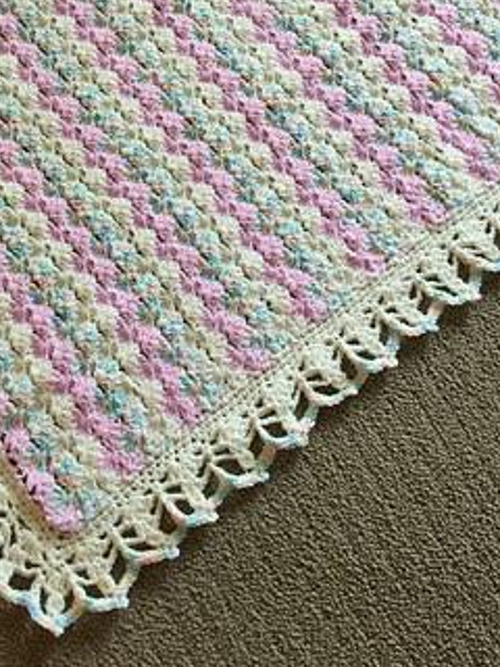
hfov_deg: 25.0
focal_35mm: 58
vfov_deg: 31.5
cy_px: 50
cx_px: 129
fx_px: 1117
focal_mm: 4.15
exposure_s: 1/15
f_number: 2.2
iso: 50
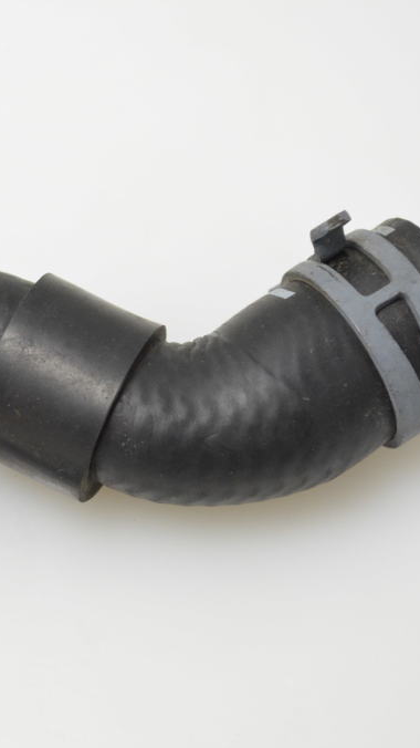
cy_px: 376
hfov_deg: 9.2
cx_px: 45
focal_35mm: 131
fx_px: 2591
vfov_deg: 16.4
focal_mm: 55
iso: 2000
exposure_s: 1/200
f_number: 7.1
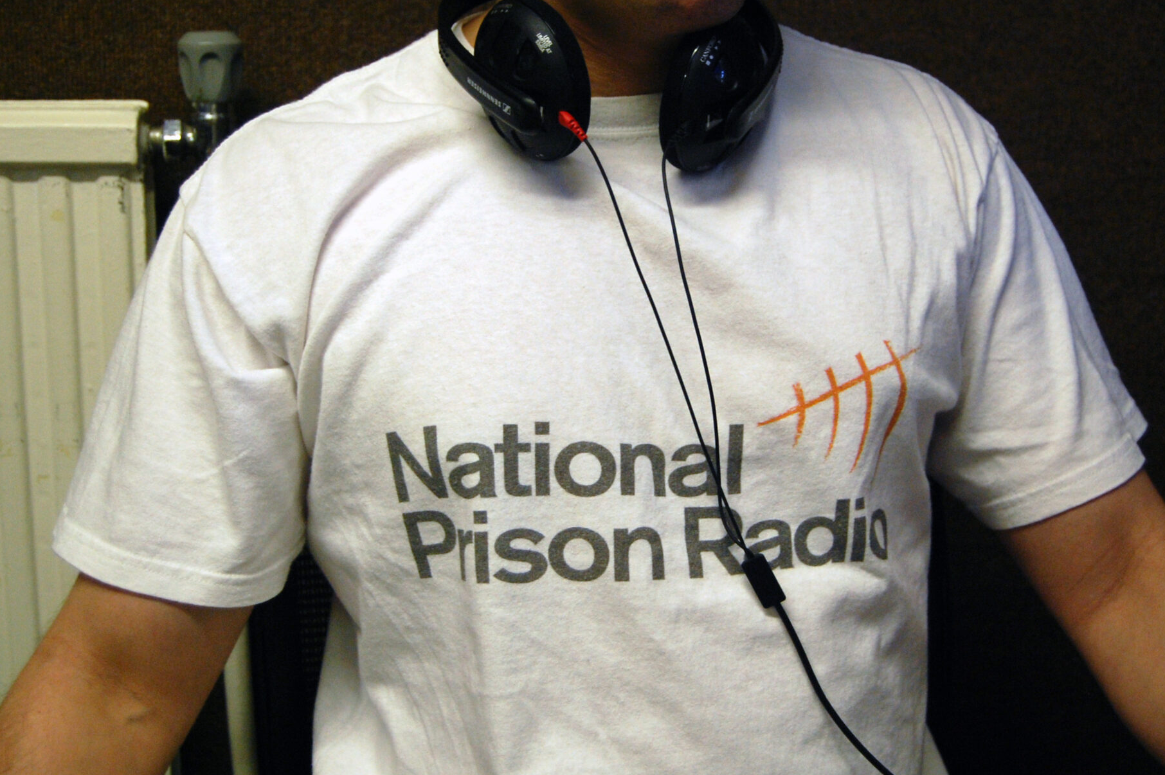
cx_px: 608
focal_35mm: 53
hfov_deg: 37.8
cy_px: 405
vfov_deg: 25.7
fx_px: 1700
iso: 800
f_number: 4.5
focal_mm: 31
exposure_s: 1/30
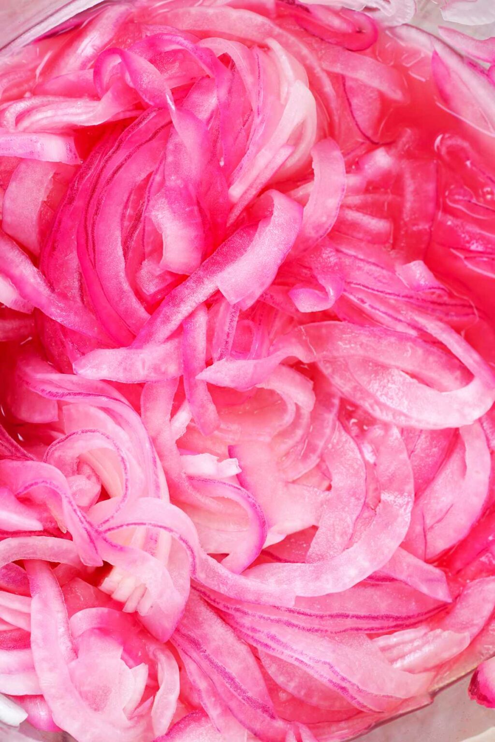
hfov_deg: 15.2
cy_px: 371
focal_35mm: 90
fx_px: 1856
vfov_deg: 22.6
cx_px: 248
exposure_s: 1/60
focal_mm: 90
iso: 100
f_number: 9
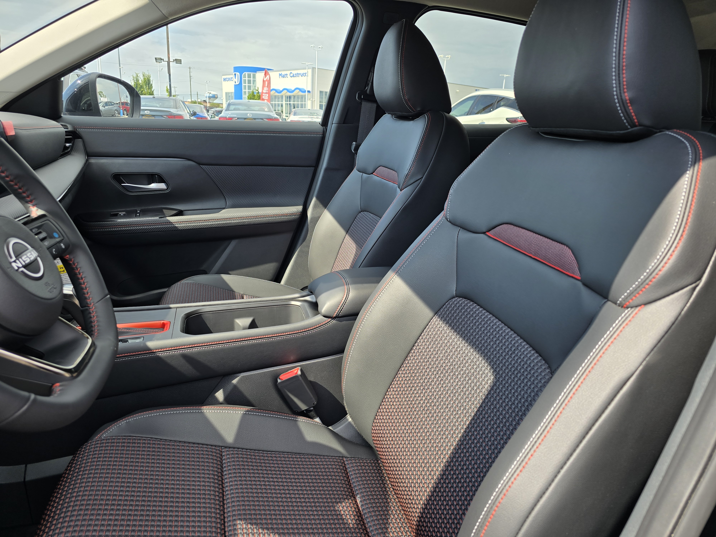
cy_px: 268
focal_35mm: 23
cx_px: 358
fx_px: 476
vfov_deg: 58.9
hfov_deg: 73.9
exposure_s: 1/286
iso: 12
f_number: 1.7
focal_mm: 6.3
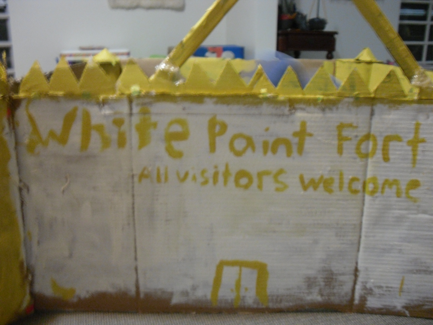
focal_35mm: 35
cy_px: 162
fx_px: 438
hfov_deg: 52.6
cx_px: 216
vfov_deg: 40.7
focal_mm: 6.3
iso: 400
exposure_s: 1/3
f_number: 3
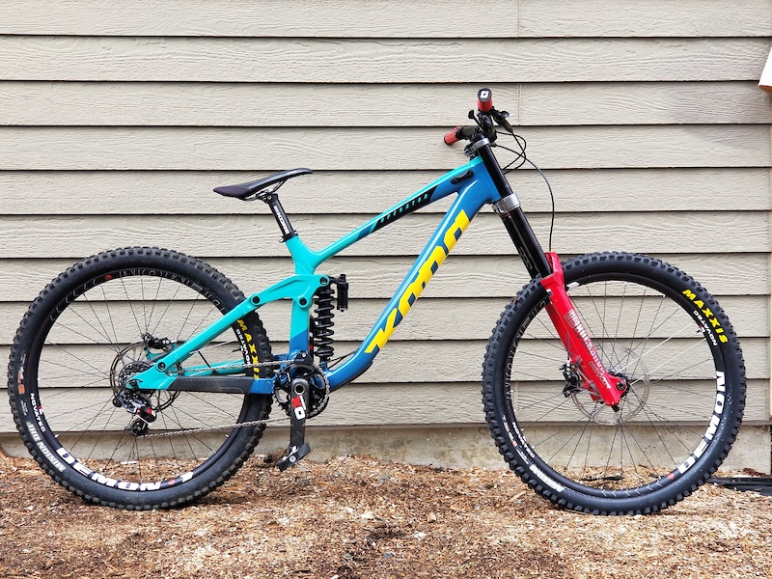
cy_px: 290
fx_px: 1160
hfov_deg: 36.8
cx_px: 386
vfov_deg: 28.0
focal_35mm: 52
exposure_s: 1/51
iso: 25
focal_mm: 6
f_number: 2.4
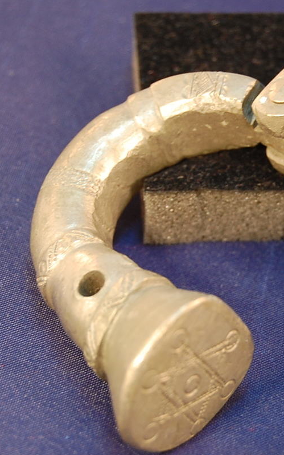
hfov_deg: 9.5
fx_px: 1694
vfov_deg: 15.3
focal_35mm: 137
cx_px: 286
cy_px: 225
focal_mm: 55
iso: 720
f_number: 5.6
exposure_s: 1/30
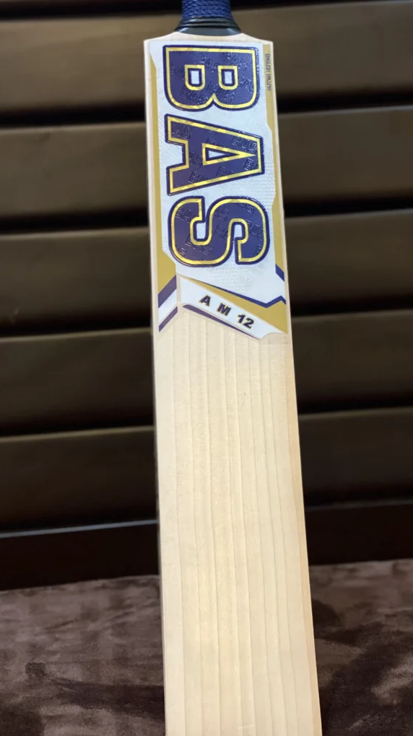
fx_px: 1111
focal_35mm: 57
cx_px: 233
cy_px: 369
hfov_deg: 21.1
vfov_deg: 36.6
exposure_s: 1/33
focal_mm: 6
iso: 250
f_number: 2
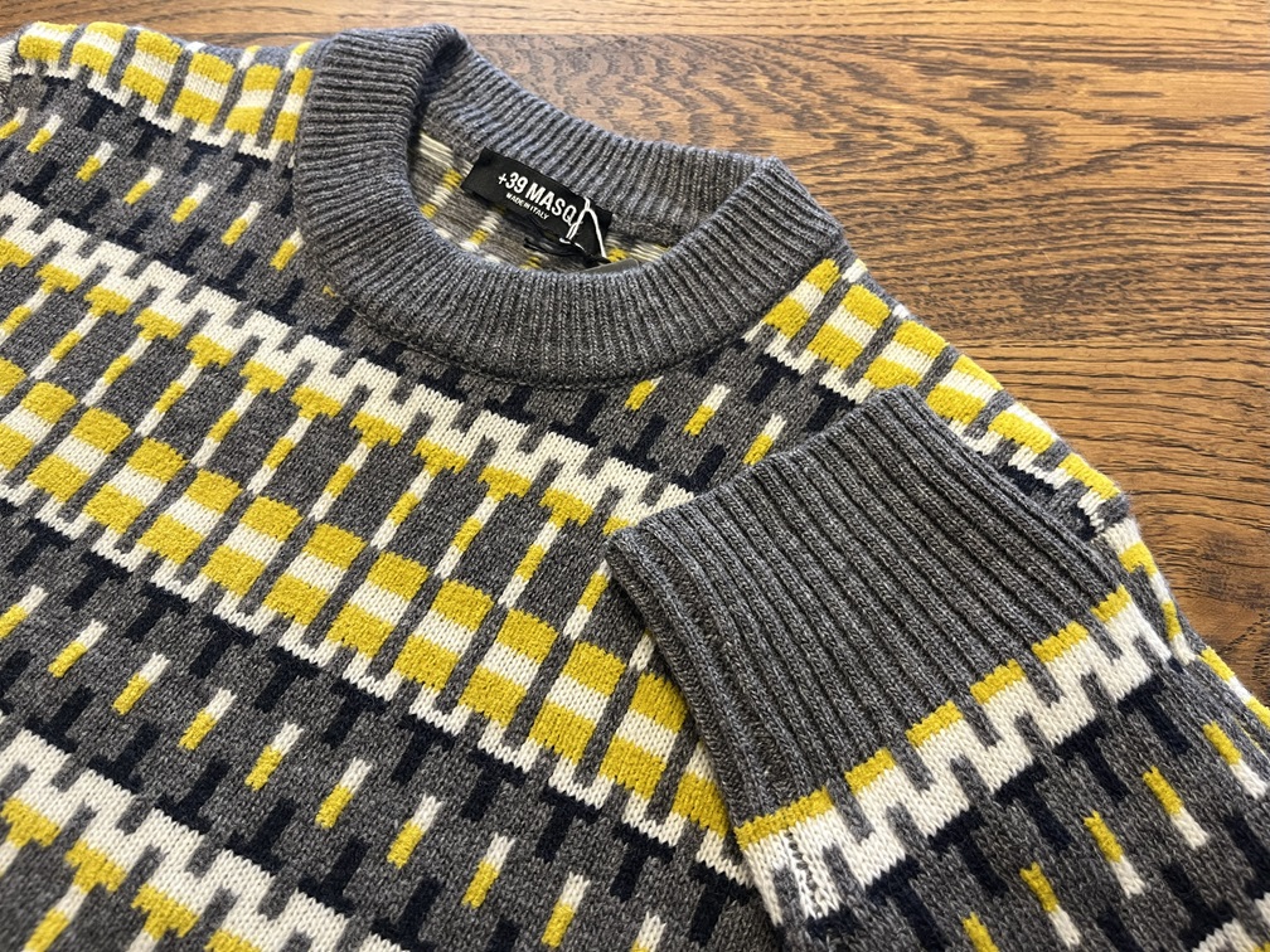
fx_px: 954
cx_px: 635
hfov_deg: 67.3
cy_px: 476
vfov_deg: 53.1
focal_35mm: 26
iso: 160
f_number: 1.6
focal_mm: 5.1
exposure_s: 1/58
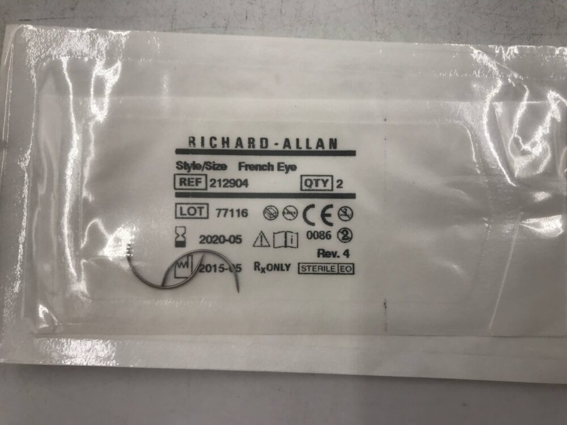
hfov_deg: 63.4
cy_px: 212
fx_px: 459
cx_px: 284
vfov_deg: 49.7
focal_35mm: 28
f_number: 1.8
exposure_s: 1/259
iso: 20
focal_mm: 3.99
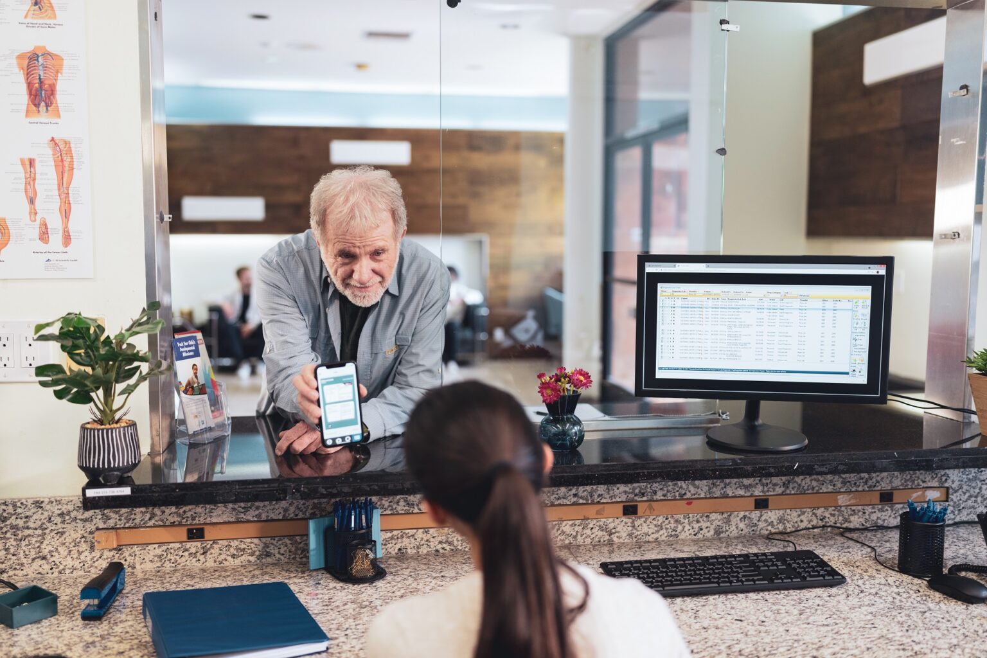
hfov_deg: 54.4
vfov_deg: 37.9
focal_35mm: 35
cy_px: 329
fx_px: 960
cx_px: 494
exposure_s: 1/500
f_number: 1.6
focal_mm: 35
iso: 500
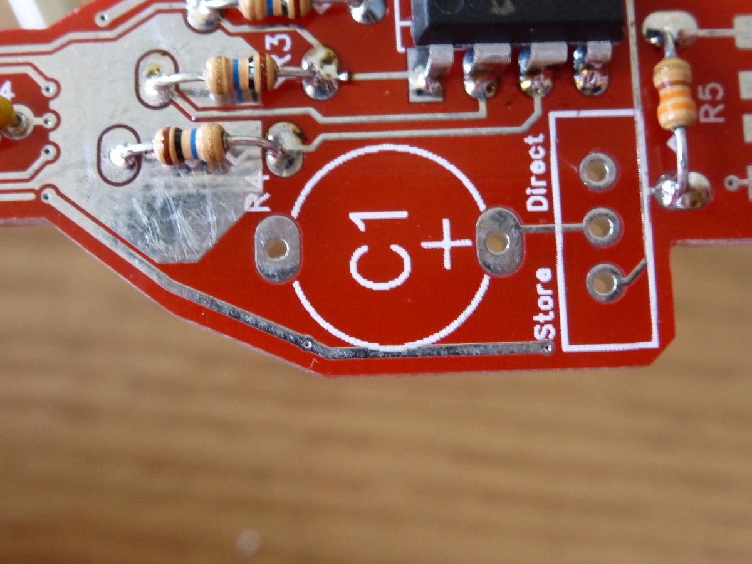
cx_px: 306
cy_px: 243
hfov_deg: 35.4
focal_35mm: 54
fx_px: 1173
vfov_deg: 27.0
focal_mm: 8
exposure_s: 1/8
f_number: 4
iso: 400
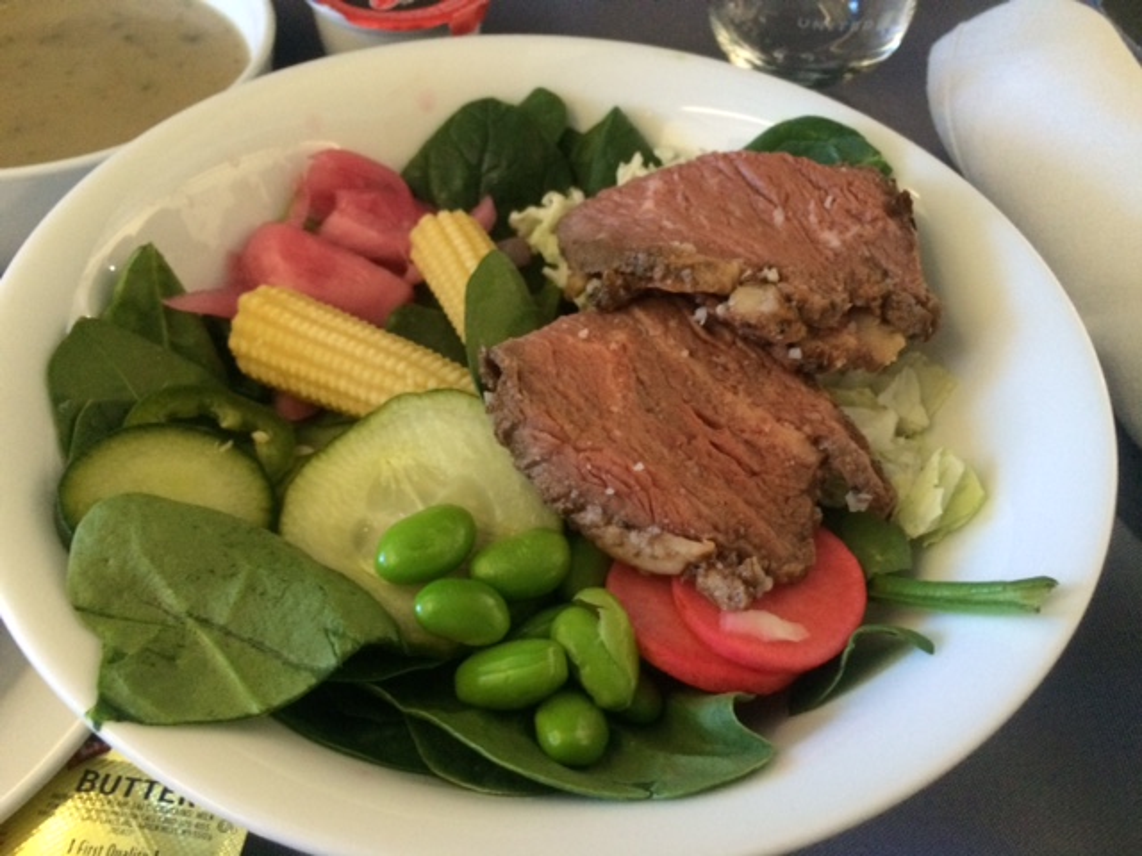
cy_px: 428
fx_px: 957
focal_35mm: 29
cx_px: 571
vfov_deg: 48.2
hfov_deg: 61.7
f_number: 2.2
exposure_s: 1/30
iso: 320
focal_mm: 4.15
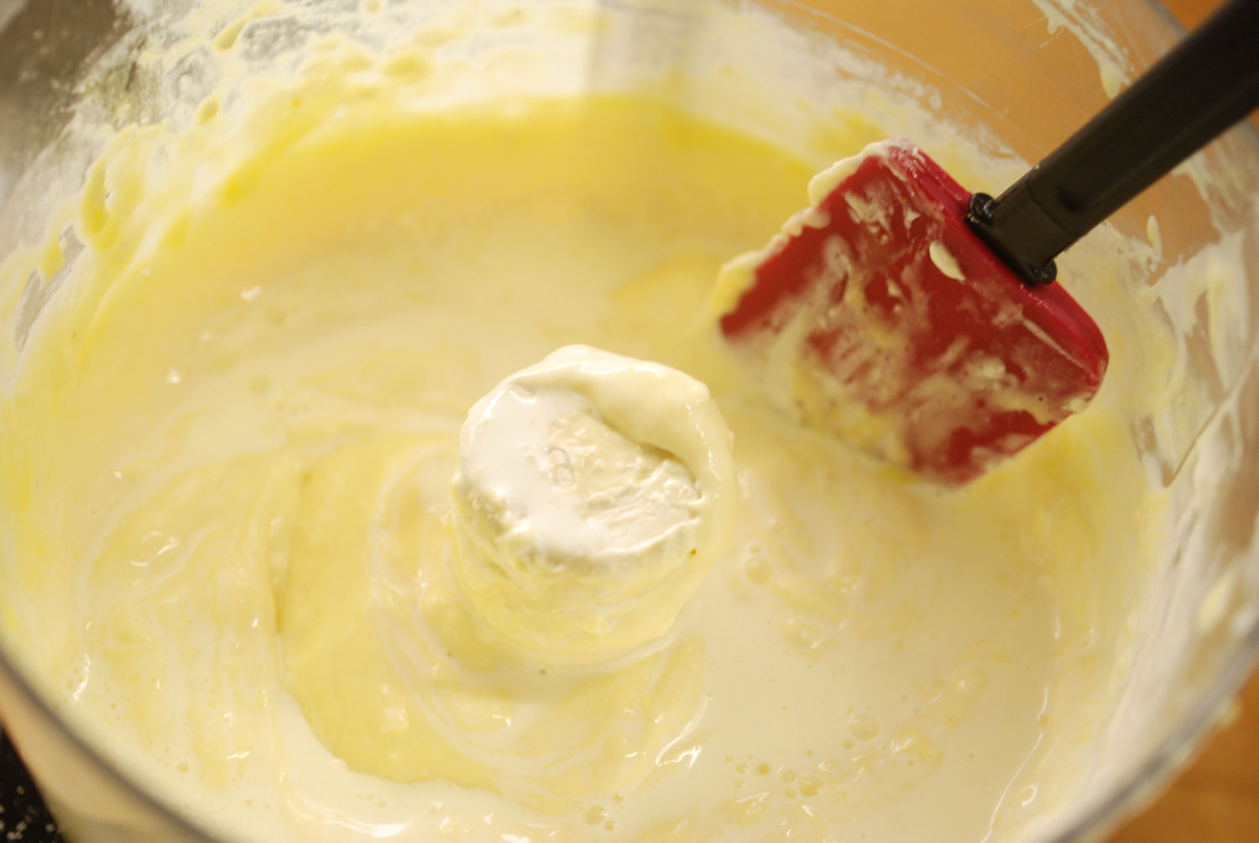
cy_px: 422
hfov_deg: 37.8
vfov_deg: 25.8
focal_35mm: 52
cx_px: 630
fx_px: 1838
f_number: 3.5
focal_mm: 35
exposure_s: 1/50
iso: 400
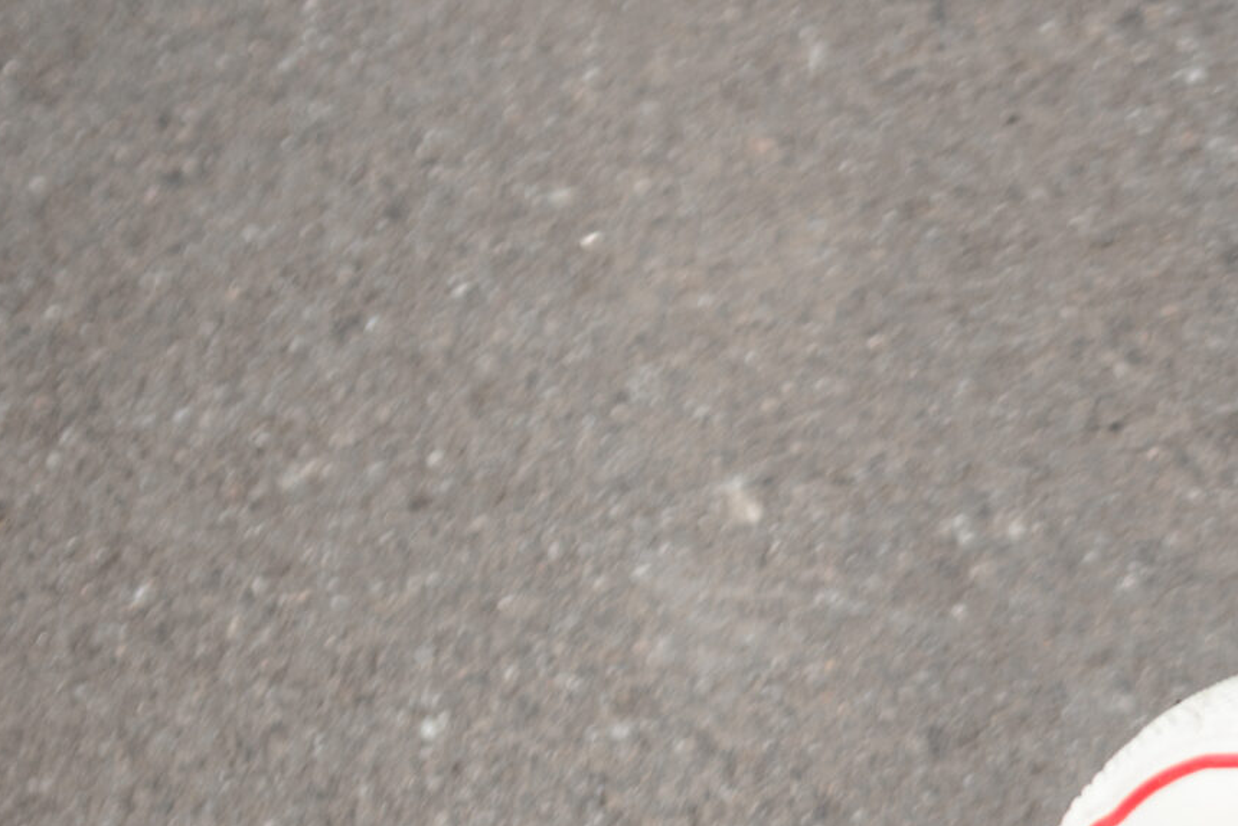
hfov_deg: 12.3
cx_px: 1447
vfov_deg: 8.2
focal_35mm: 164
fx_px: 5640
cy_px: 1174
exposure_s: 1/250
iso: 100
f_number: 3.2
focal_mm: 55
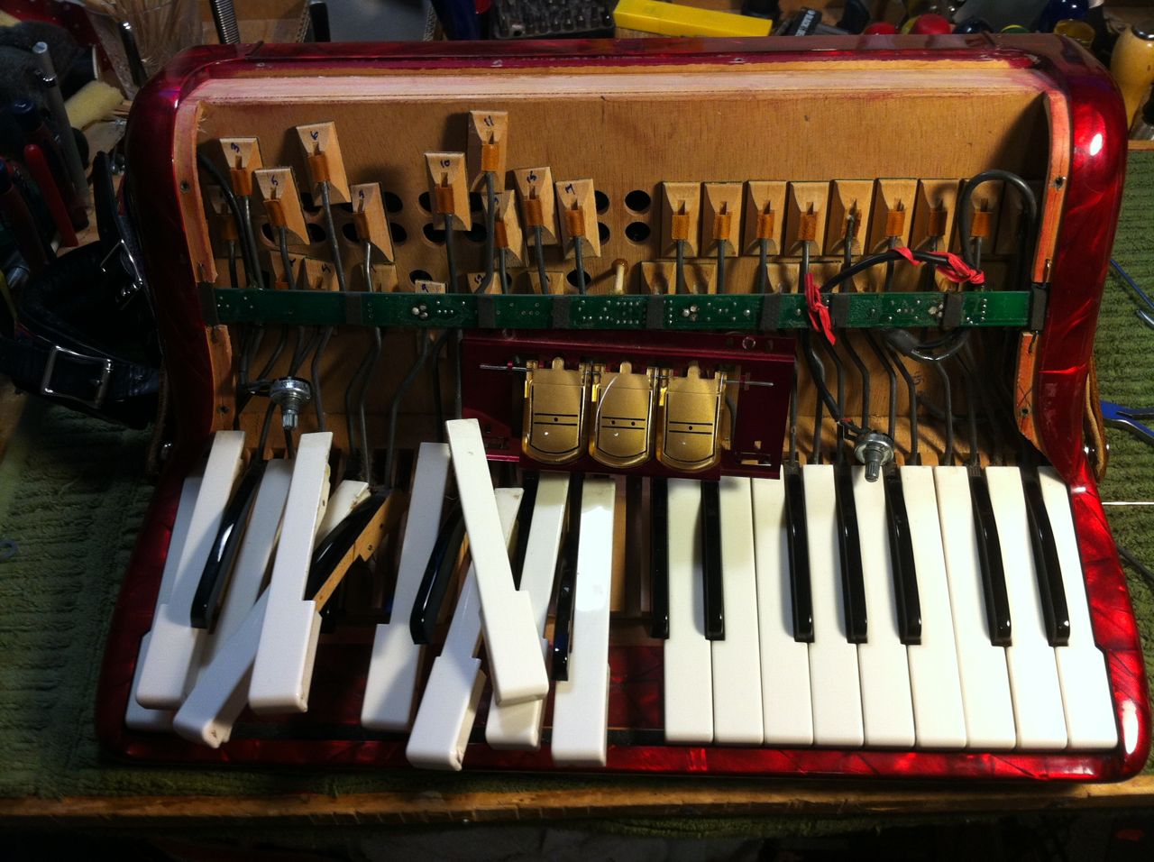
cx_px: 577
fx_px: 1165
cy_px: 431
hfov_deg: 52.7
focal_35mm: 35
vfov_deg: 40.6
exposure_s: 1/30
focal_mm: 3.85
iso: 100
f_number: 2.8
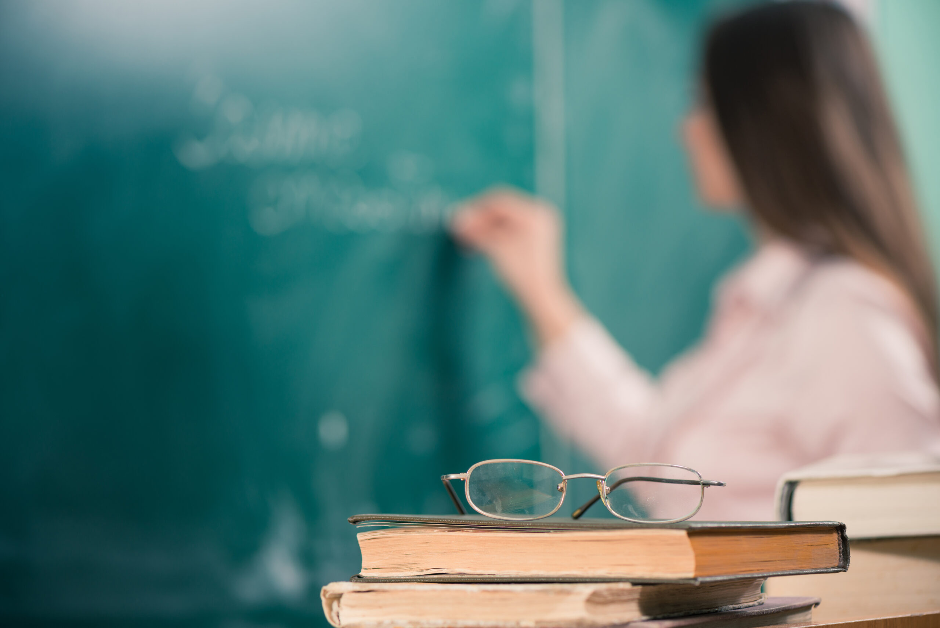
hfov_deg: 19.4
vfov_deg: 13.1
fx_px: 2743
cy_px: 314
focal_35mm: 105
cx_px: 470
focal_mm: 105
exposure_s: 1/250
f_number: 3.5
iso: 100
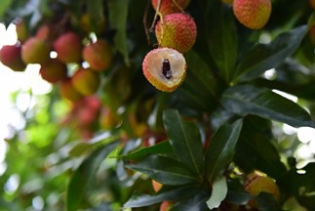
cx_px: 217
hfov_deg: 31.1
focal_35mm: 64
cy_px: 68
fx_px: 560
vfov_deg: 21.2
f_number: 3.2
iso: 250
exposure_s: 1/320
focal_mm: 45
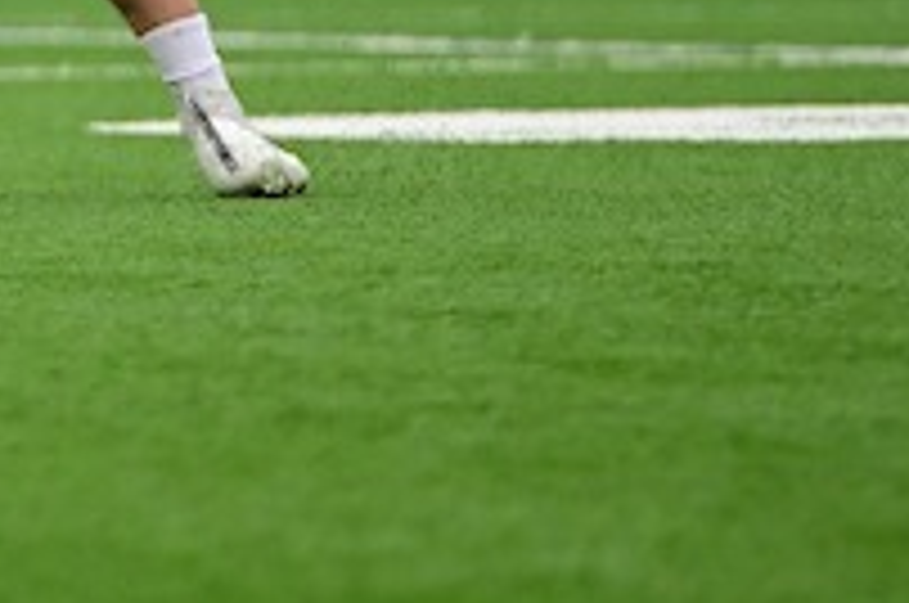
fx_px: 30025
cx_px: -702
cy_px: -675
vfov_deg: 1.1
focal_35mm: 1191
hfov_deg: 1.7
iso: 1600
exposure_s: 1/4000
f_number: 2.8
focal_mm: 200
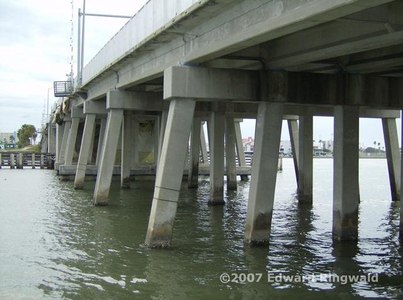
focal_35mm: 46
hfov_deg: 41.3
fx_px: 534
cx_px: 202
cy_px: 150
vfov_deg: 31.4
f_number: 3.1
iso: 200
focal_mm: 7.7
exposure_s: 1/74
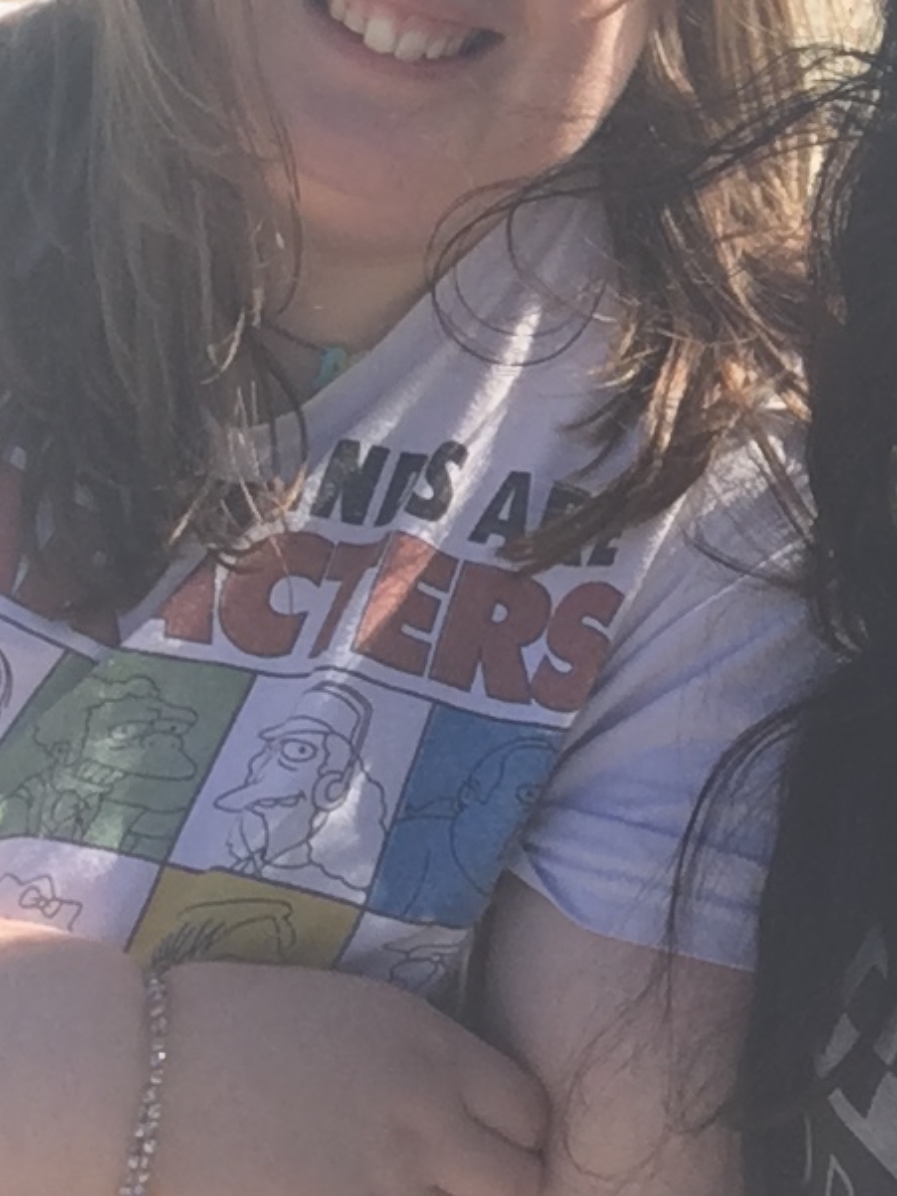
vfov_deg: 28.9
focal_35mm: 66
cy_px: 273
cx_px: 933
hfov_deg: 21.4
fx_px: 2280
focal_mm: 2.15
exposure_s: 1/920
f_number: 2.4
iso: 50
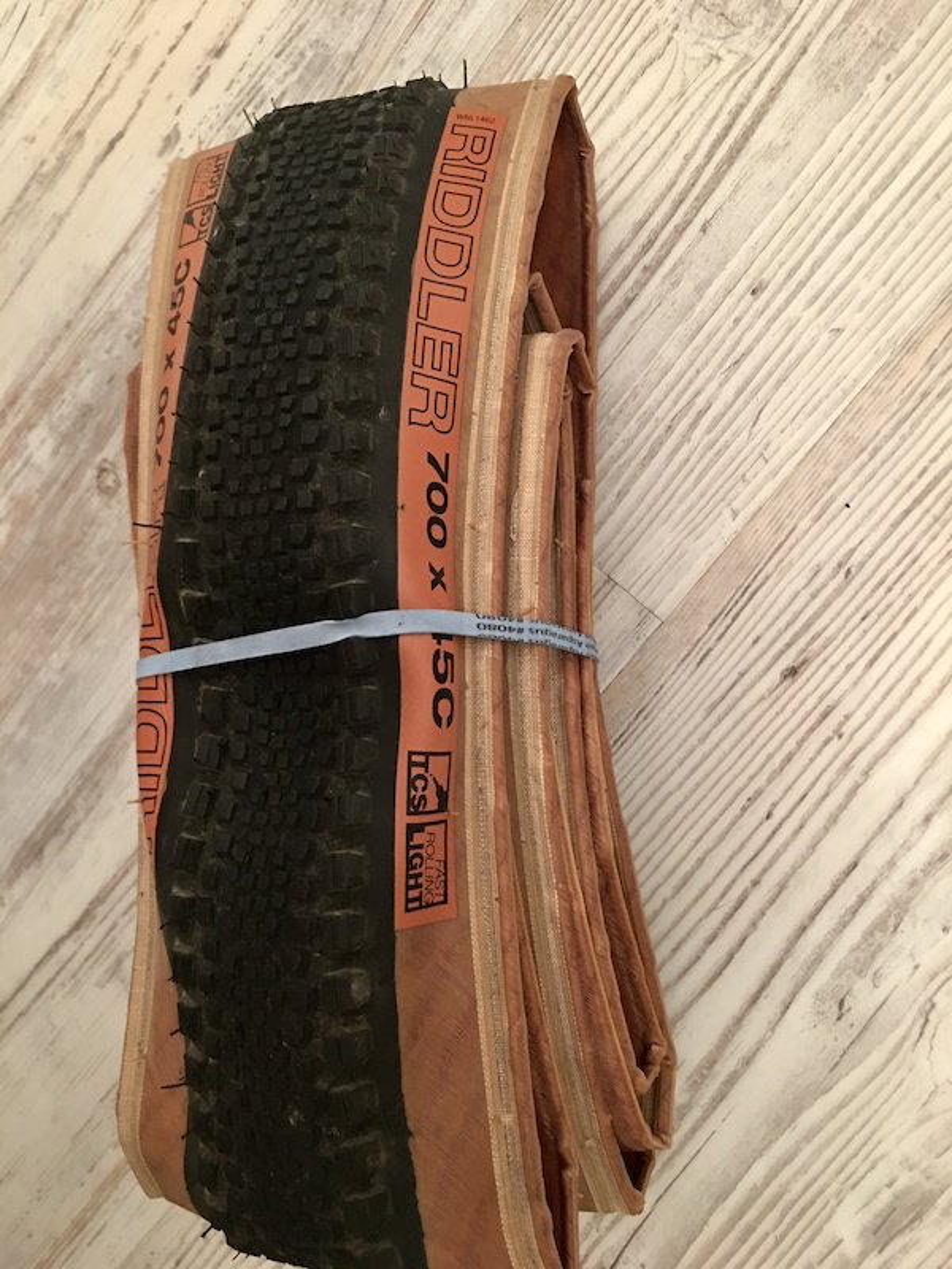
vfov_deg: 61.7
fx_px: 1063
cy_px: 634
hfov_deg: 48.2
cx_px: 476
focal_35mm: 29
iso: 64
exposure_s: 1/4
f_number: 2.2
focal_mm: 4.15
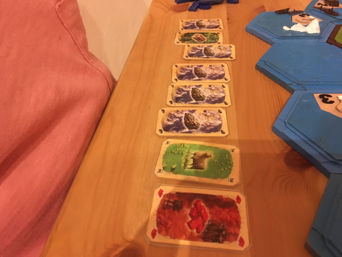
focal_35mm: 29
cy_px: 128
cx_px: 171
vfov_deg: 48.2
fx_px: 287
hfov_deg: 61.7
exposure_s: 1/17
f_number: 2.2
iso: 400
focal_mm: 4.15
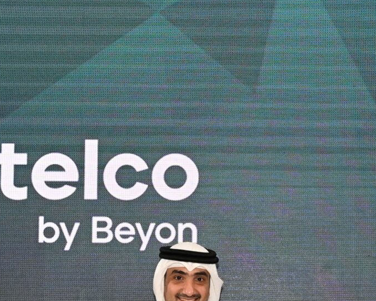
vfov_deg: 12.1
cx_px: 284
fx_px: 1413
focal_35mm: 127
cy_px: 263
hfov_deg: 15.1
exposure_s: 1/200
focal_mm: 24
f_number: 6.3
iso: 3200
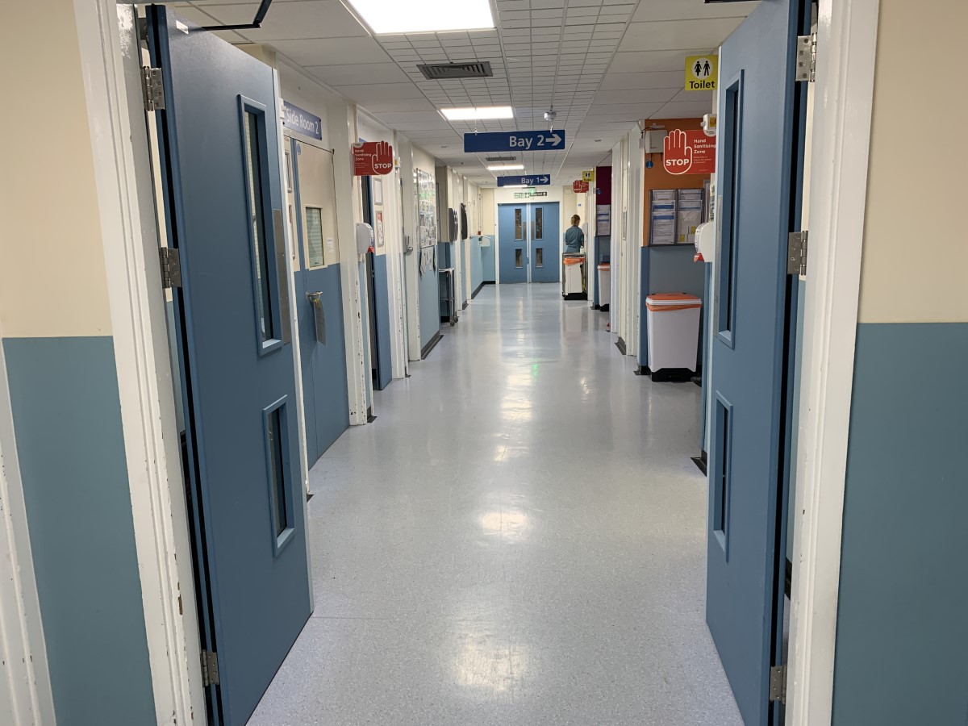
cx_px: 484
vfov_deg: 53.1
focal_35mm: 26
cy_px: 363
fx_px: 727
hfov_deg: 67.3
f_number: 1.8
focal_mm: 4.25
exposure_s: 1/50
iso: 80
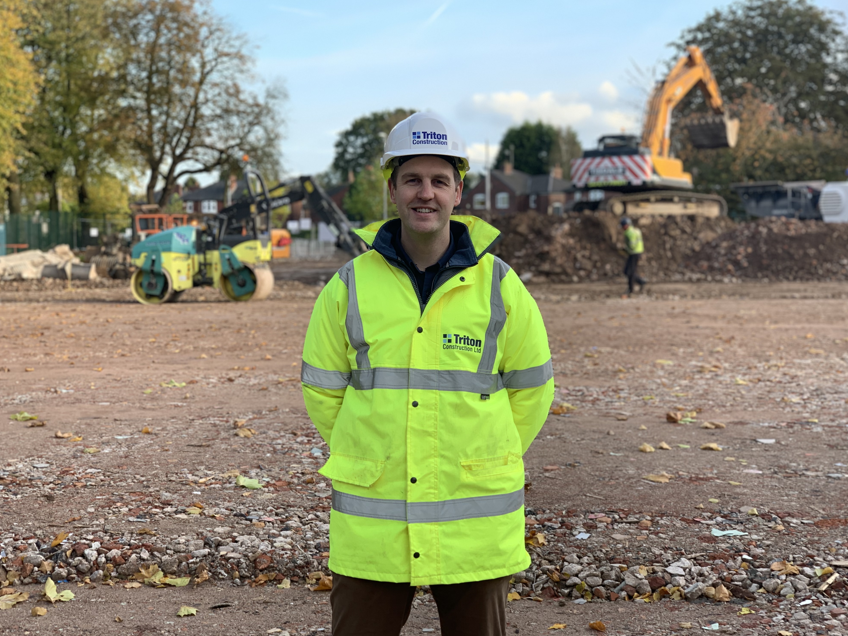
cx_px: 421
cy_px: 323
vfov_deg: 27.5
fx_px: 1298
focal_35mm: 53
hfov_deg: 36.2
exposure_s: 1/122
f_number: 2.4
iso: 16
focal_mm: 6
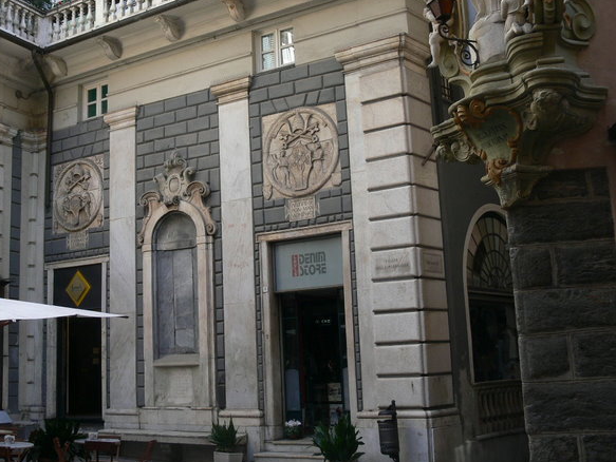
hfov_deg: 39.4
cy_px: 169
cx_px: 228
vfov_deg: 30.2
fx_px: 855
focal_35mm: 48
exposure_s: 1/50
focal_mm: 7.4
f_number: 4
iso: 80
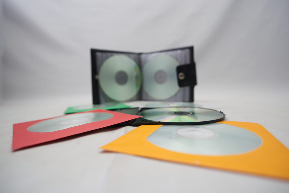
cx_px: 144
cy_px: 96
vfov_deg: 63.3
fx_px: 157
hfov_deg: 85.4
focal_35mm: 20
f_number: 2.5
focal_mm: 13
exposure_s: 1/50
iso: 100
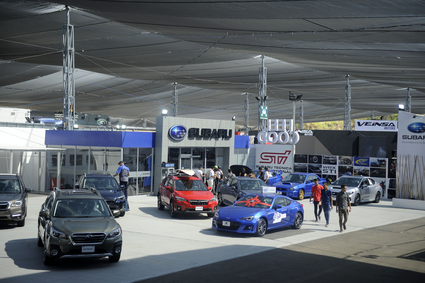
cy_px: 142
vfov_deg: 24.6
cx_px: 212
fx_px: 649
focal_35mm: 55
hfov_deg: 36.3
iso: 800
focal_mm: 55
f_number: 4
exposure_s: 1/1600
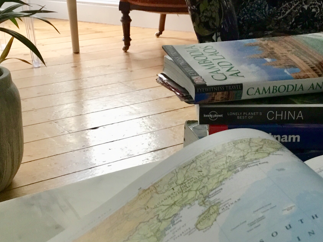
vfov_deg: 24.4
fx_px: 560
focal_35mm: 60
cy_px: 121
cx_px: 217
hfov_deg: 31.9
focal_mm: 3.3
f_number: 2.4
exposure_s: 1/33
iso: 160
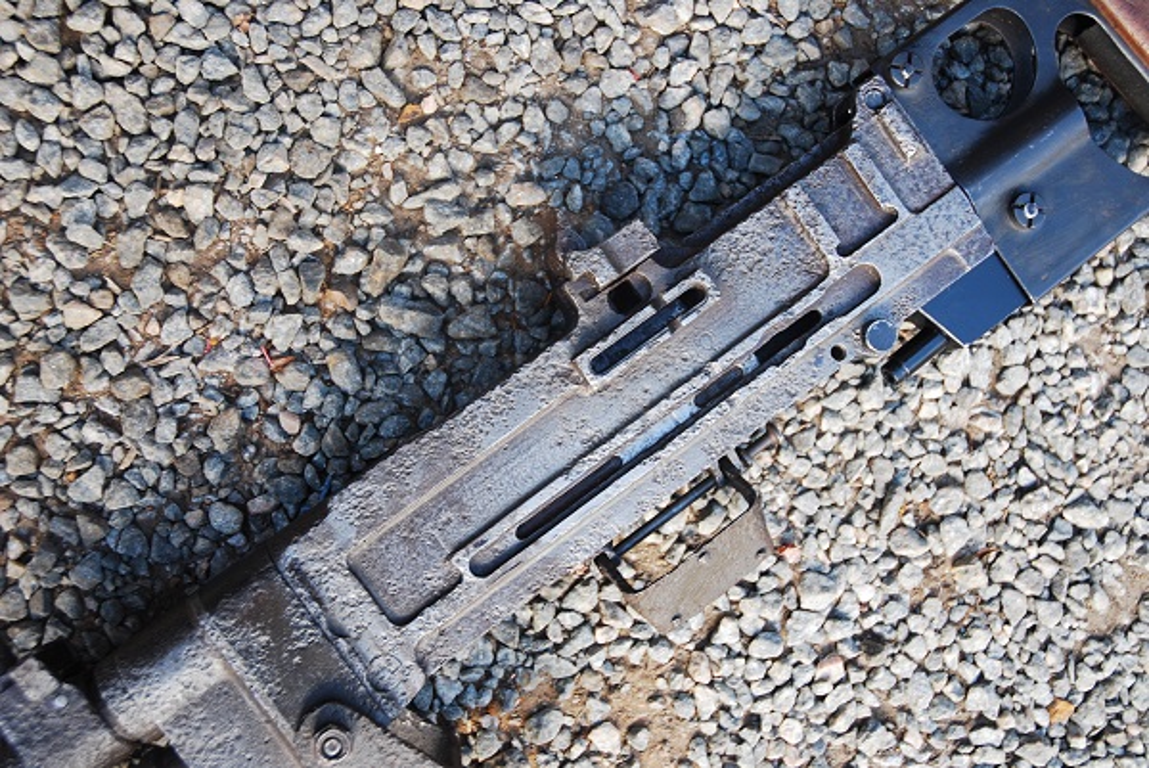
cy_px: 384
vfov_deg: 33.1
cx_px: 574
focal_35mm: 40
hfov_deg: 47.9
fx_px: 1294
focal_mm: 27
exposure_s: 1/80
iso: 200
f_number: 4.5
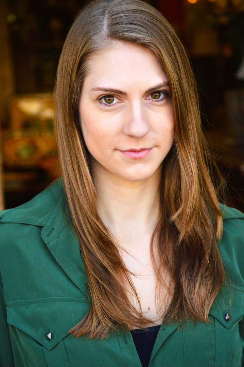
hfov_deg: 14.7
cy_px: 184
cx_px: 122
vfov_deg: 21.9
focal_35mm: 93
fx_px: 947
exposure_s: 1/640
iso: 1600
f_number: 6.3
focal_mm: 62
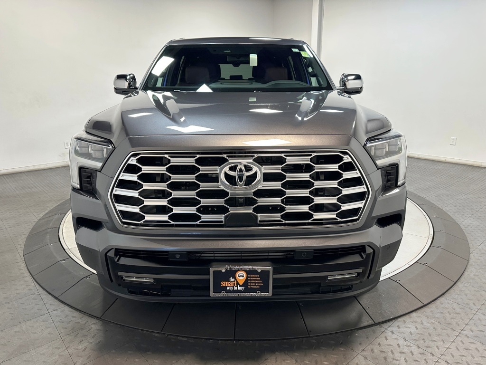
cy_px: 182
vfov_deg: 56.8
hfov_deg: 71.6
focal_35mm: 24
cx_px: 243
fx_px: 337
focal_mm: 6.86
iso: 400
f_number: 1.78
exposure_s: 1/60
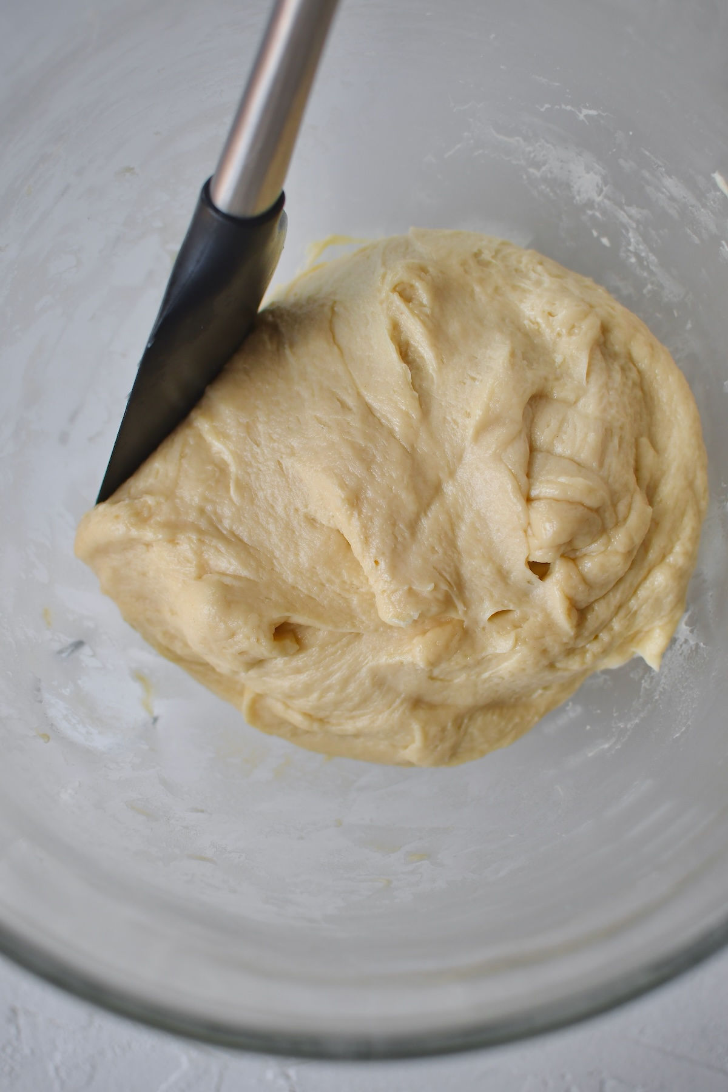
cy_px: 546
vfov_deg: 38.2
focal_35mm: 52
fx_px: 1577
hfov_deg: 26.0
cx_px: 364
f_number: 3.5
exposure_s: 1/250
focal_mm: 35
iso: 500
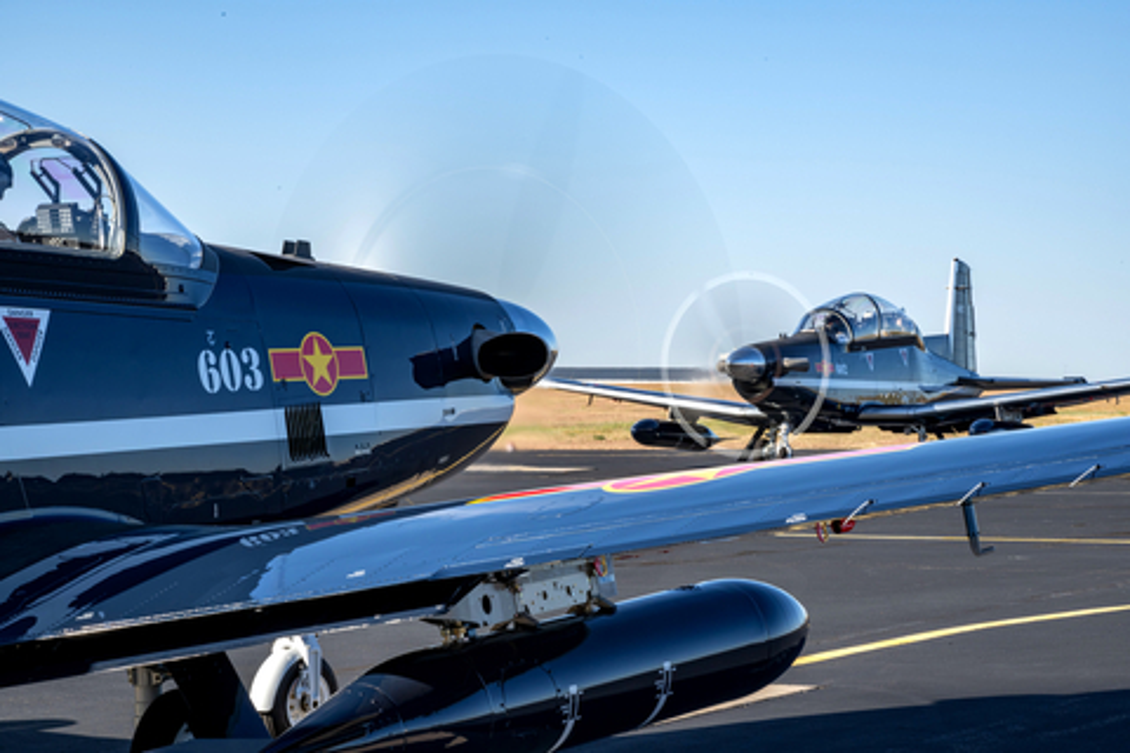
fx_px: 3453
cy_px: 376
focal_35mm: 110
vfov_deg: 12.5
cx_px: 565
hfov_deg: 18.6
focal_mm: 110
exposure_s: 1/60
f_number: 22
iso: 250
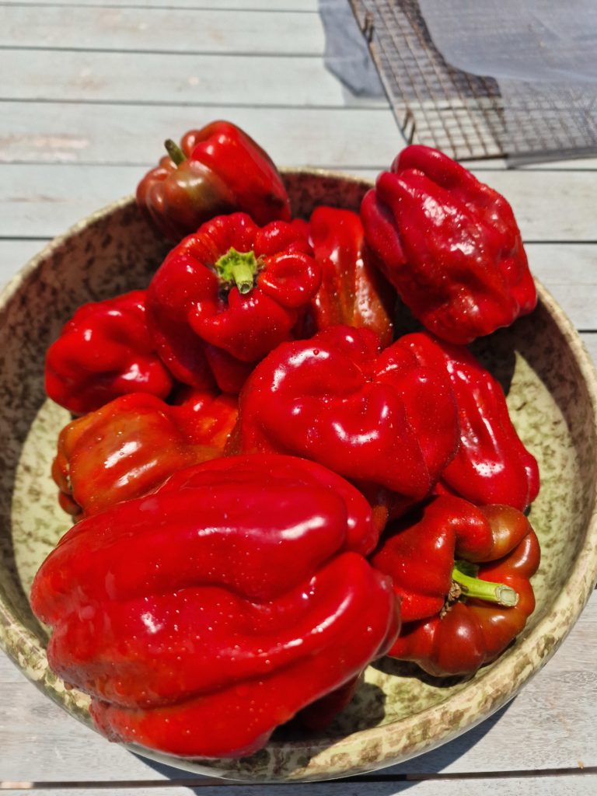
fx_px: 529
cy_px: 398
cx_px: 298
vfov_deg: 73.9
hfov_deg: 58.9
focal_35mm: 23
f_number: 1.8
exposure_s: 1/2408
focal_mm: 6.4
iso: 50
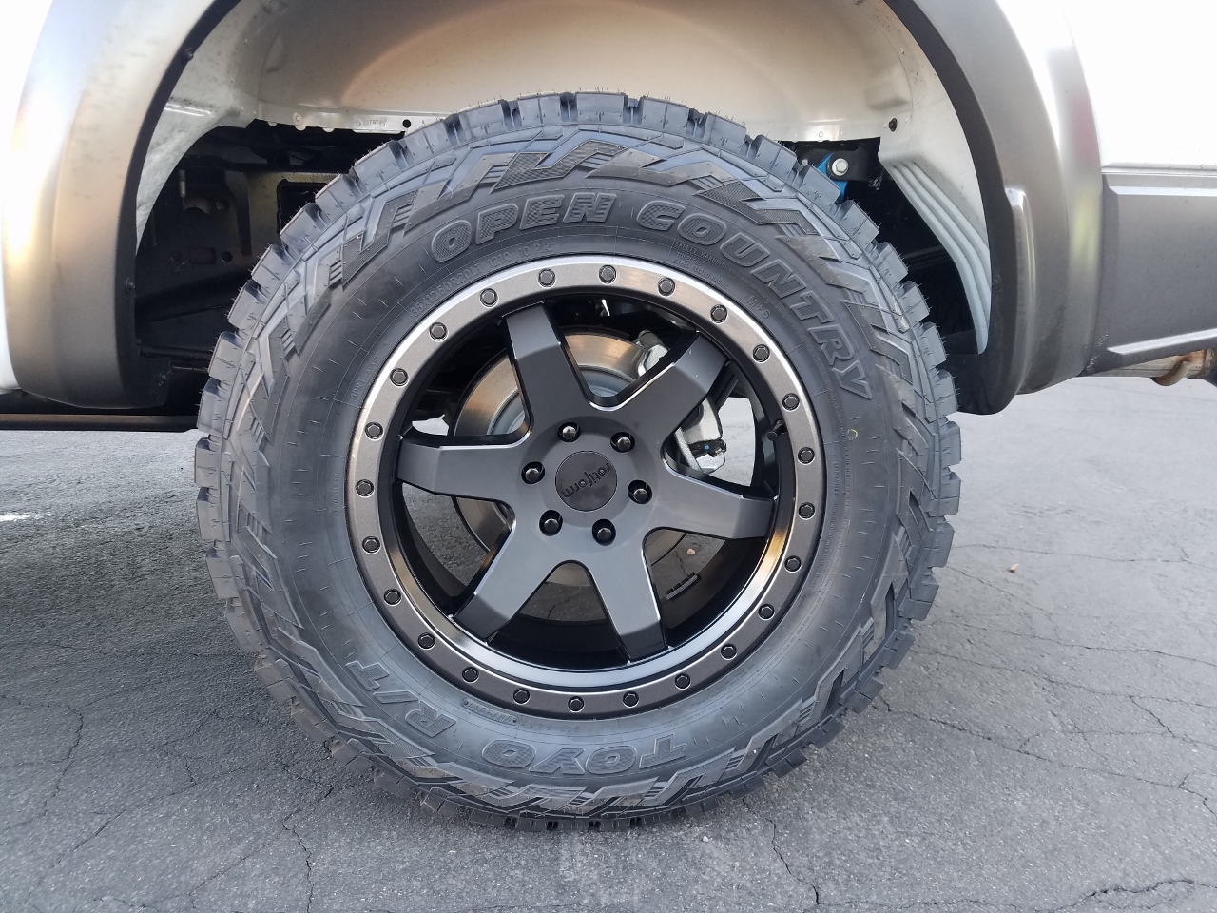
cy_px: 456
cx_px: 608
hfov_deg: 67.3
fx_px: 914
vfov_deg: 53.1
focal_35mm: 26
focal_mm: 4.2
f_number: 1.7
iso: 80
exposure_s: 1/60
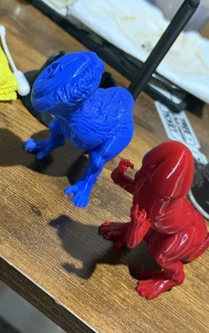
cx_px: 111
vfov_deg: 38.8
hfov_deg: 24.9
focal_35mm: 52
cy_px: 169
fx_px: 473
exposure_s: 1/40
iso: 500
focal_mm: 6.76
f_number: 1.78
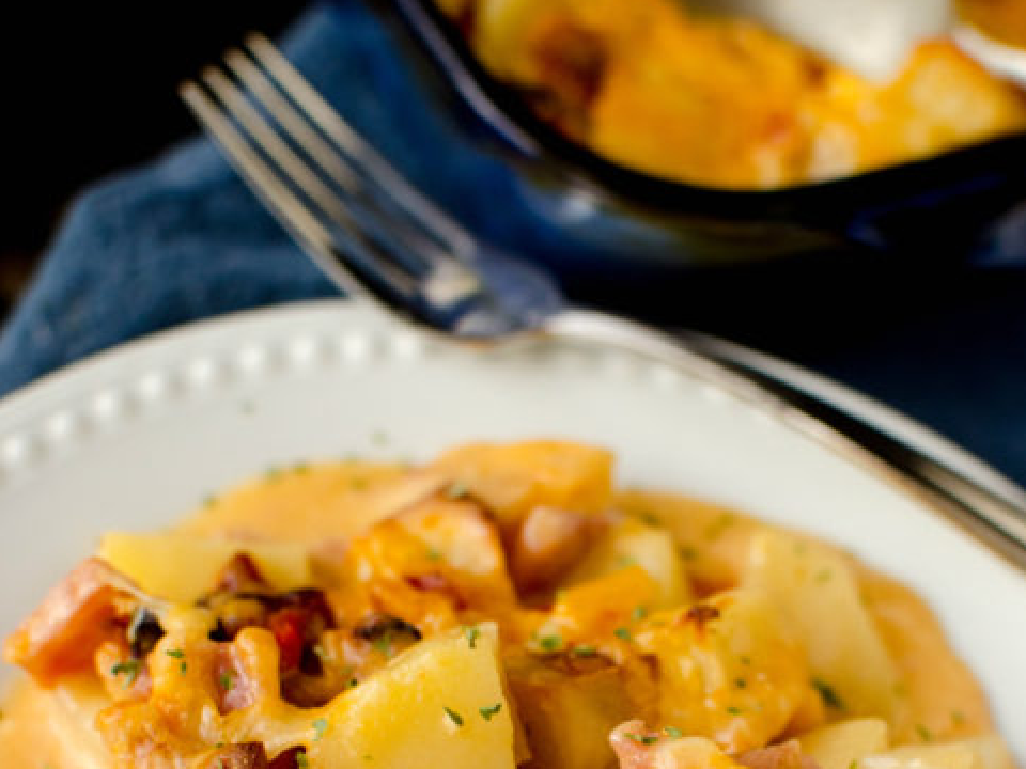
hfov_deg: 25.4
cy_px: 736
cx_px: 515
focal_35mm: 77
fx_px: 2274
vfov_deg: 18.8
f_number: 3.5
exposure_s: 1/800
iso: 800
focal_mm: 35
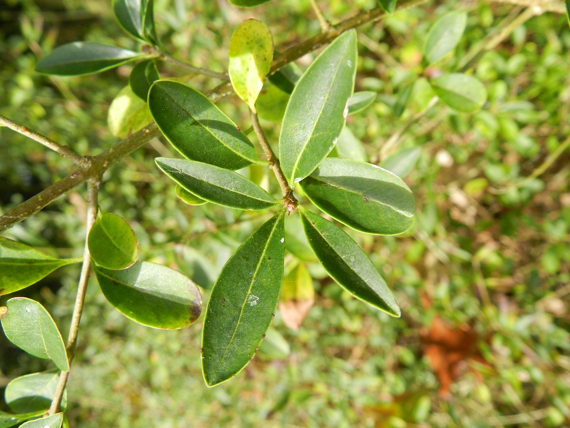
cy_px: 214
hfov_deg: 56.8
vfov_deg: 44.2
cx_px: 285
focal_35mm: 32
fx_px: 527
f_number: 3.7
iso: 160
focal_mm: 5.6
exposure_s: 1/250
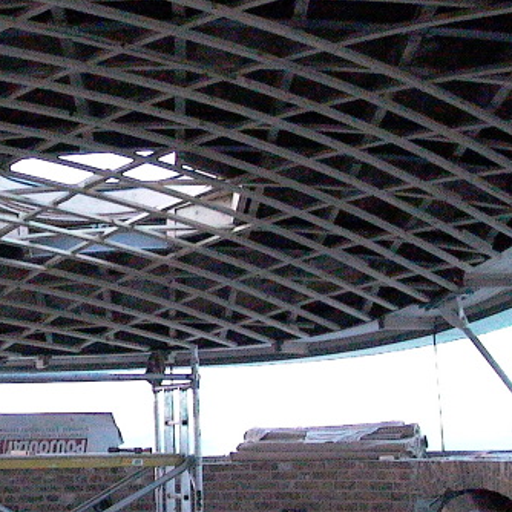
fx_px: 1322
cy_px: 166
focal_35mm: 79
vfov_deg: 21.8
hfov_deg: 20.7
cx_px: -70
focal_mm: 7.13
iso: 400
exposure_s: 1/26.2
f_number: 2.04
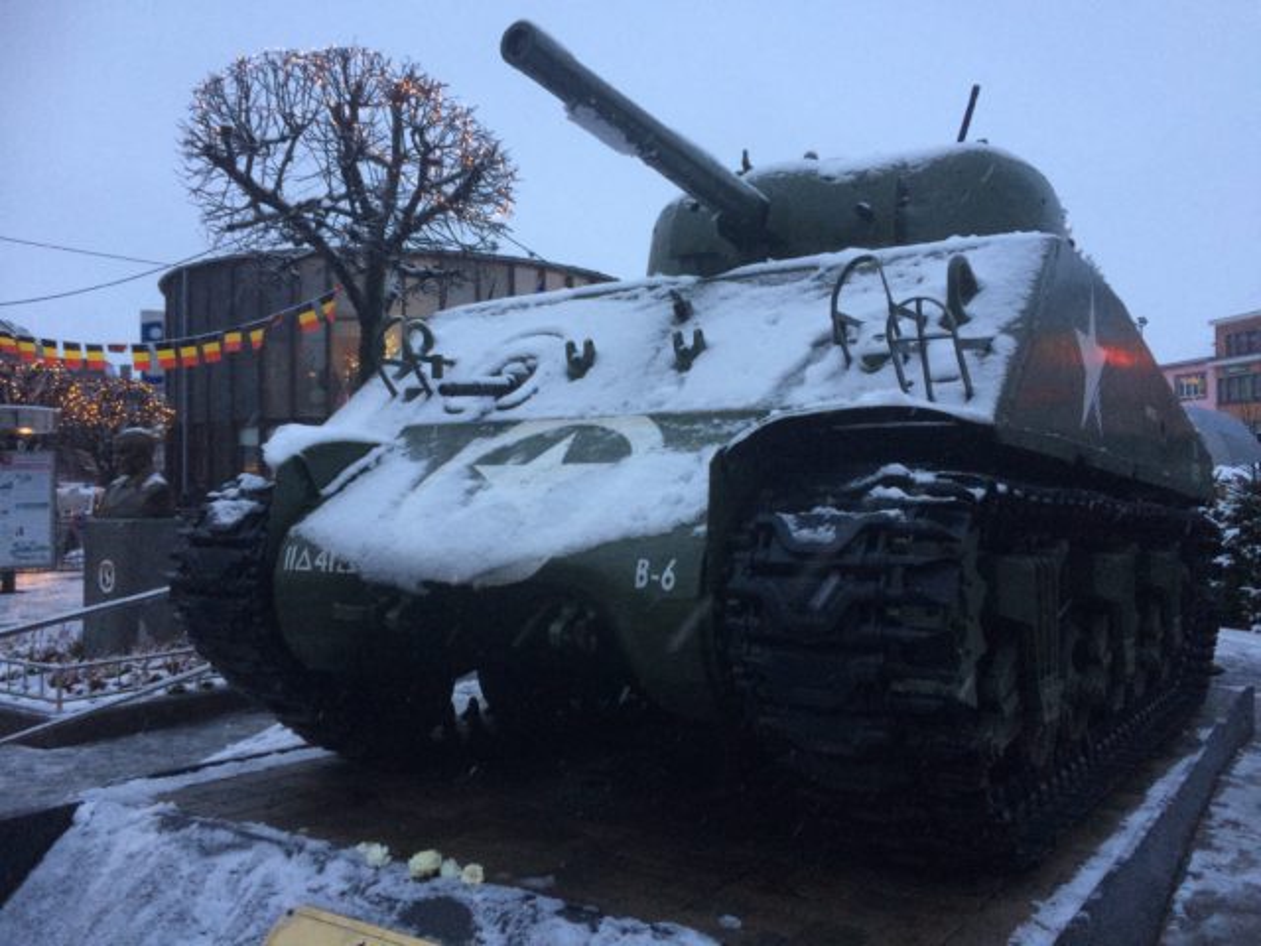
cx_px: 630
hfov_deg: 61.7
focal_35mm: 29
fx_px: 1056
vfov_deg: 48.2
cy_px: 473
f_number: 2.2
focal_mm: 4.15
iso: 64
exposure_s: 1/30
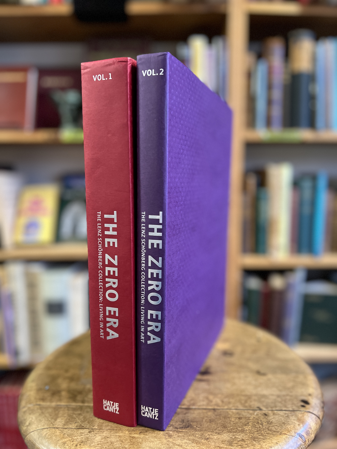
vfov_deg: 67.3
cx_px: 168
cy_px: 224
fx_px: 337
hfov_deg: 53.1
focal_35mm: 26
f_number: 1.5
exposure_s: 1/60
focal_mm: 5.7
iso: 500
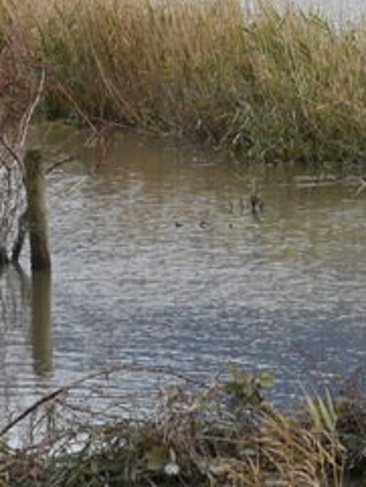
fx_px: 7071
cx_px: -79
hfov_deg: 3.0
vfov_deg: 3.9
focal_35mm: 502
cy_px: -192
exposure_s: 1/125
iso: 200
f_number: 5.6
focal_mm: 70
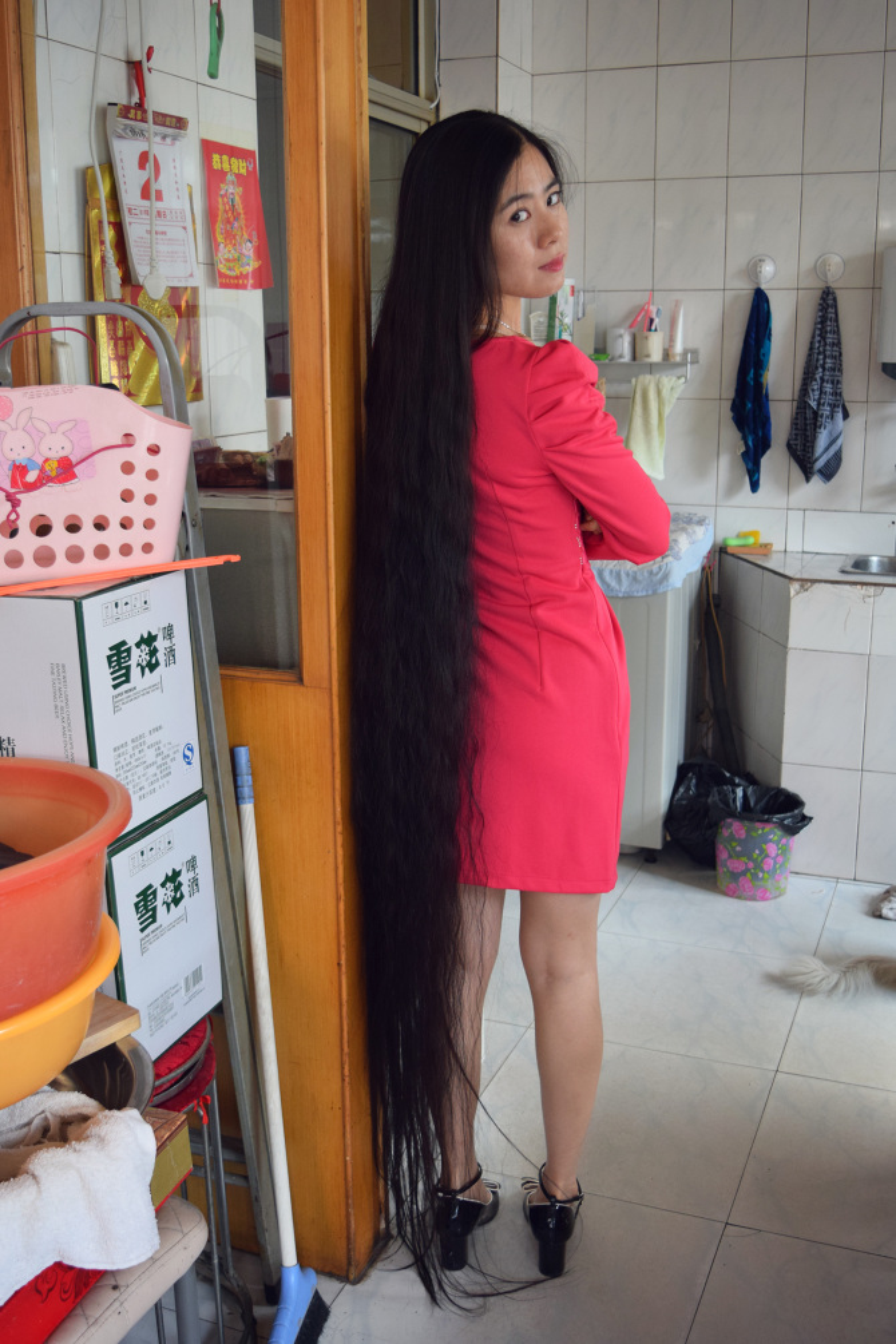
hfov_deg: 36.9
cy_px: 672
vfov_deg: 53.1
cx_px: 448
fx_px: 1344
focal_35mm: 36
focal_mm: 24
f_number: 4
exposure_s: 1/60
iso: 720
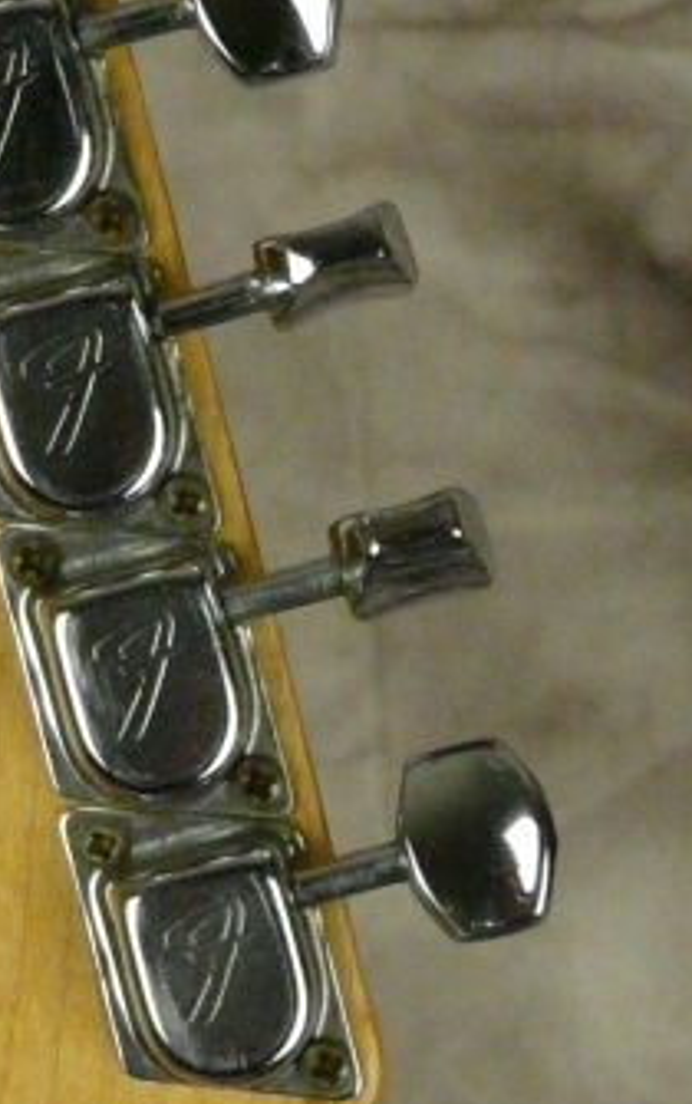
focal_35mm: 311
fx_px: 9364
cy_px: 310
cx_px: -211
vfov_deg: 6.7
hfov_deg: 4.2
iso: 400
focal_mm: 12.6
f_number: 4
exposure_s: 1/250
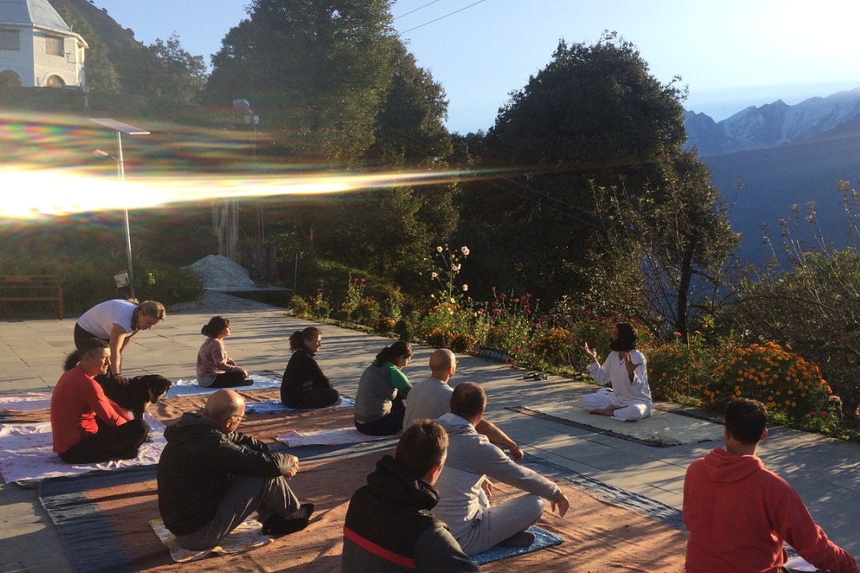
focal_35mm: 36
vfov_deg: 36.8
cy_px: 323
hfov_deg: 53.0
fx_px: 860
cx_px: 489
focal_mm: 4.15
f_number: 2.2
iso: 32
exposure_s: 1/684
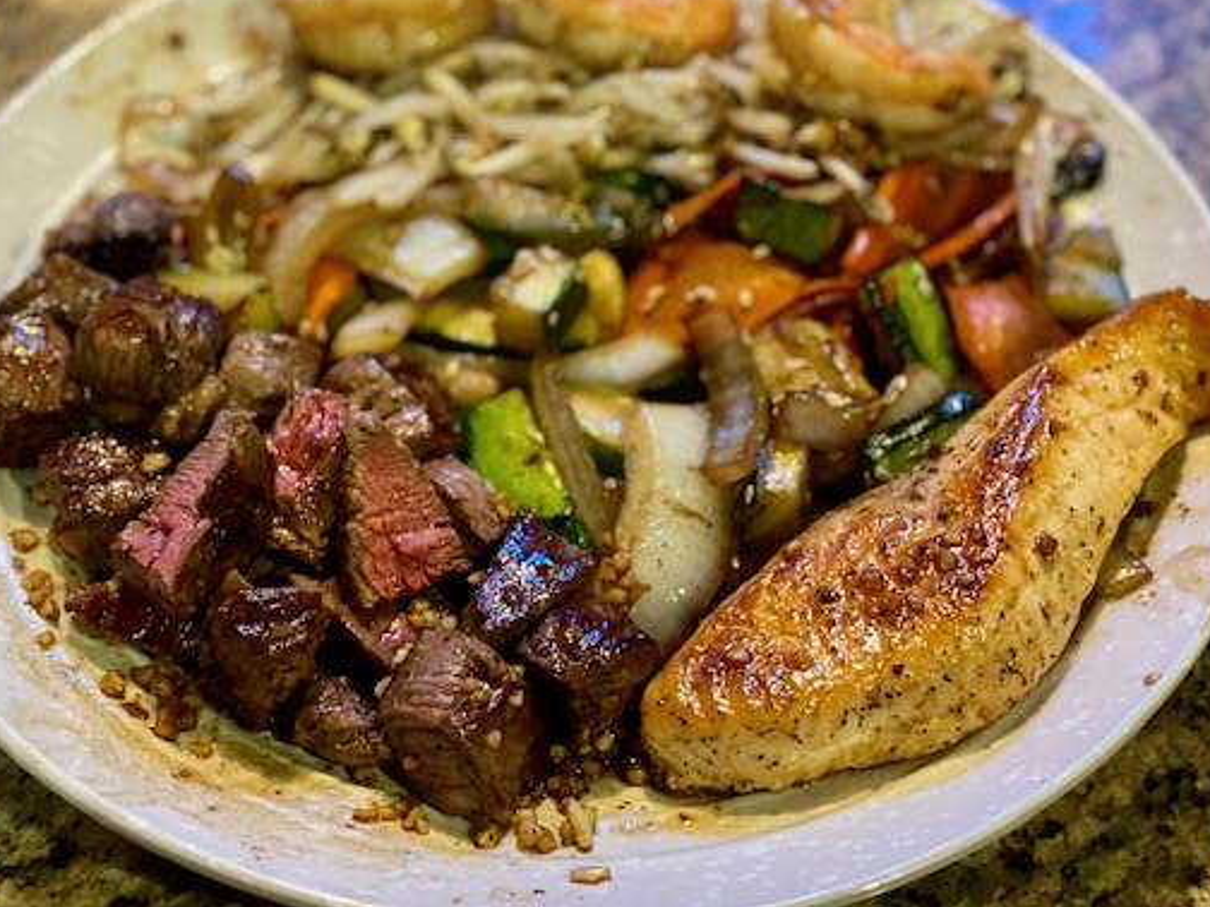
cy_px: 430
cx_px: 583
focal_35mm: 66
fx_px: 2307
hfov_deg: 29.4
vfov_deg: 22.3
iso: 500
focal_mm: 6
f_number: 2
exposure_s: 1/15
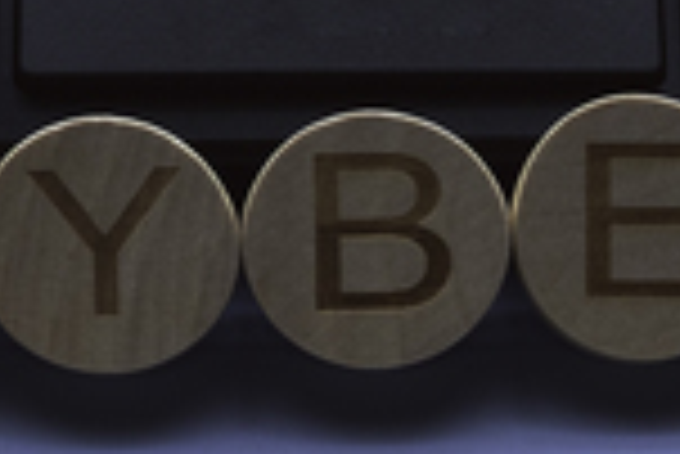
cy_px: 436
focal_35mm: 261
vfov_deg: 5.3
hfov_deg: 7.9
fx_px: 4935
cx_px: 378
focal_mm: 30.4
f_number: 4.5
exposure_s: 1/125
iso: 200
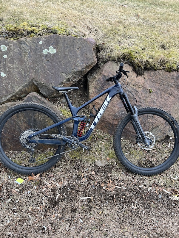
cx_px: 90
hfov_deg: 53.1
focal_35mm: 26
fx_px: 179
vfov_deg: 67.3
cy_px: 119
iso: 32
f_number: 1.5
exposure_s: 1/135
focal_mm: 5.7
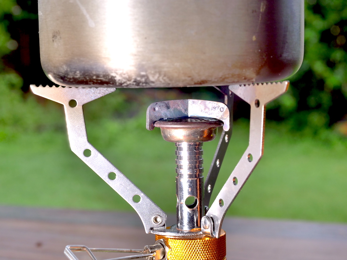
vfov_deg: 18.4
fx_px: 802
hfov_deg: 24.4
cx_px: 174
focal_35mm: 80
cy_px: 130
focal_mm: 40
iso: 200
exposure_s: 1/60
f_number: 8
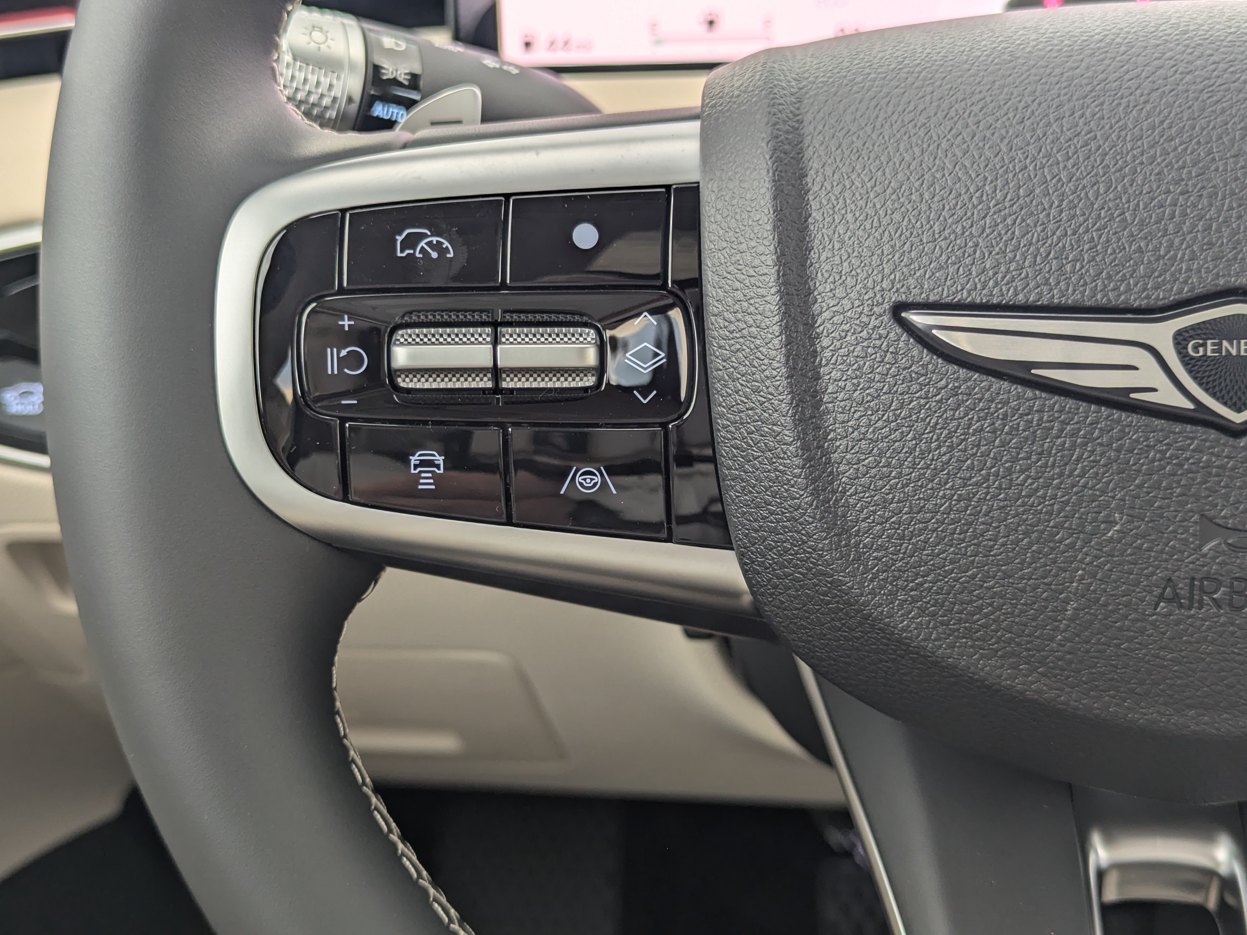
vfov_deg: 30.3
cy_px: 468
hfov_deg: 39.7
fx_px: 1729
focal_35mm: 48
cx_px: 624
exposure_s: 1/38.6
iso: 39
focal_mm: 6.81
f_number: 1.85
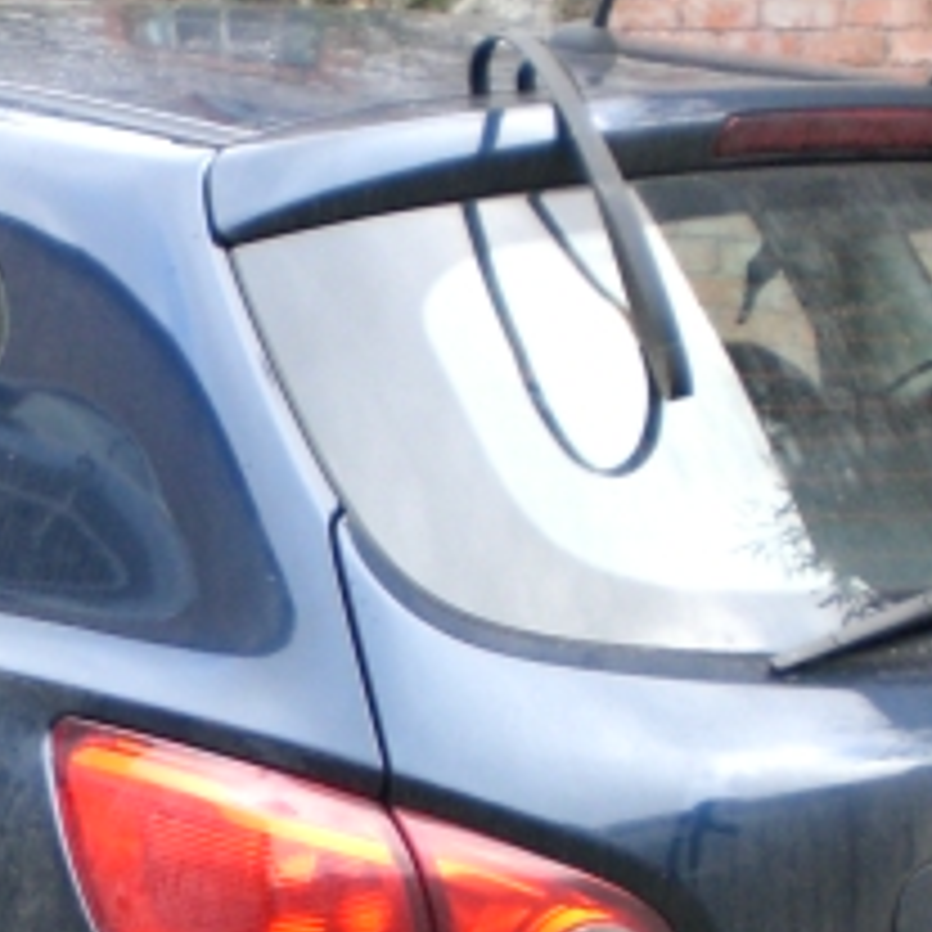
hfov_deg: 16.5
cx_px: 90
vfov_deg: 16.5
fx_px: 3168
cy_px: 837
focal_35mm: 104
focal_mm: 6.3
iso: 200
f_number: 3.1
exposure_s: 1/100
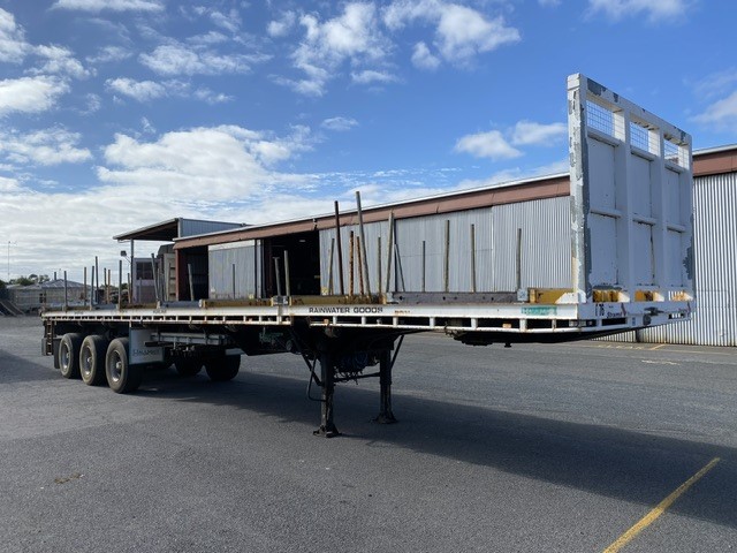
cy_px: 276
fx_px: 554
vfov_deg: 53.1
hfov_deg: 67.3
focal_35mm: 26
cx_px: 368
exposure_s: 1/3731
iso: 32
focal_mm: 4.25
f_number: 1.8
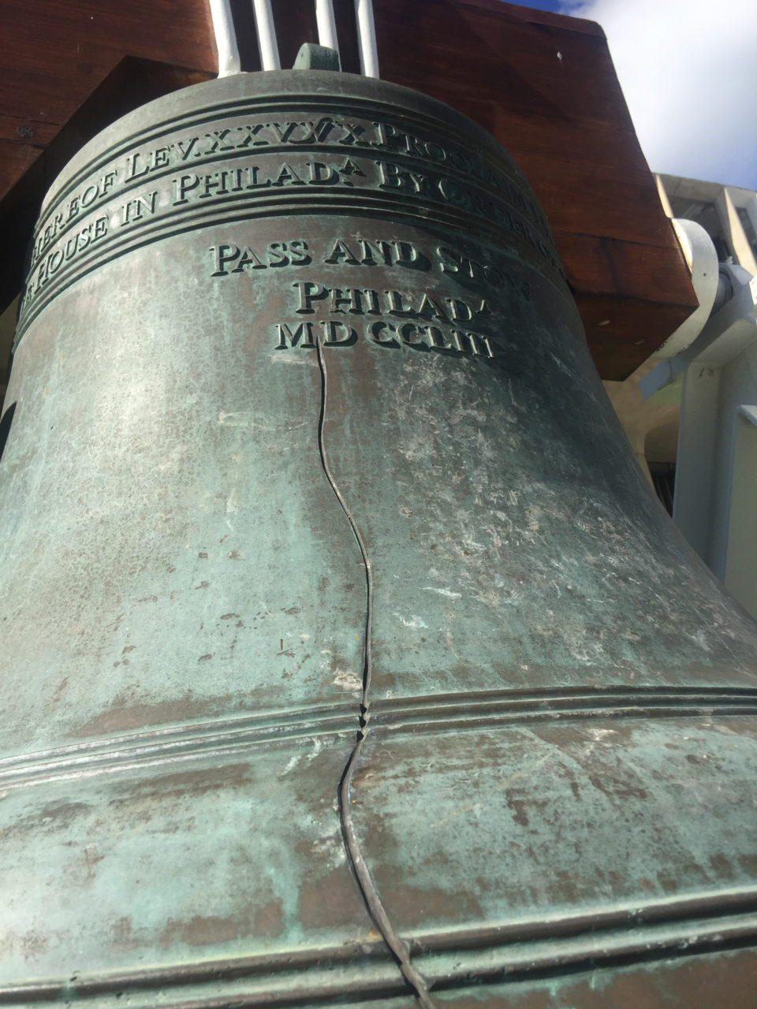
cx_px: 378
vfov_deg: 61.7
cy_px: 504
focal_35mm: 29
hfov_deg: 48.2
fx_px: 846
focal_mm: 4.15
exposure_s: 1/1799
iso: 32
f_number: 2.2
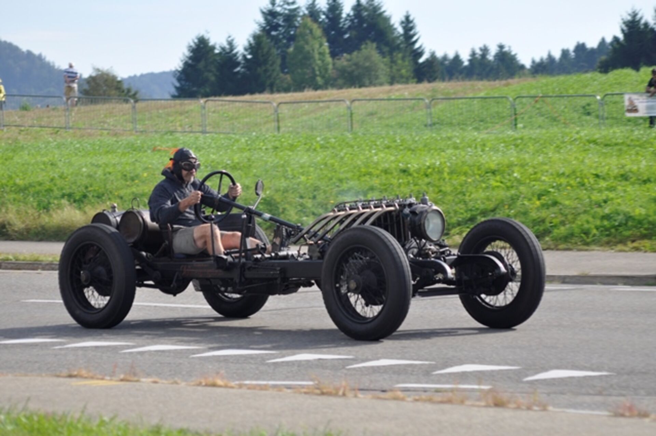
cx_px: 328
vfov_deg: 8.1
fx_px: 3057
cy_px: 218
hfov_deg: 12.2
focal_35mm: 168
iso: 250
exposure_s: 1/1000
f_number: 4.2
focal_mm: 112
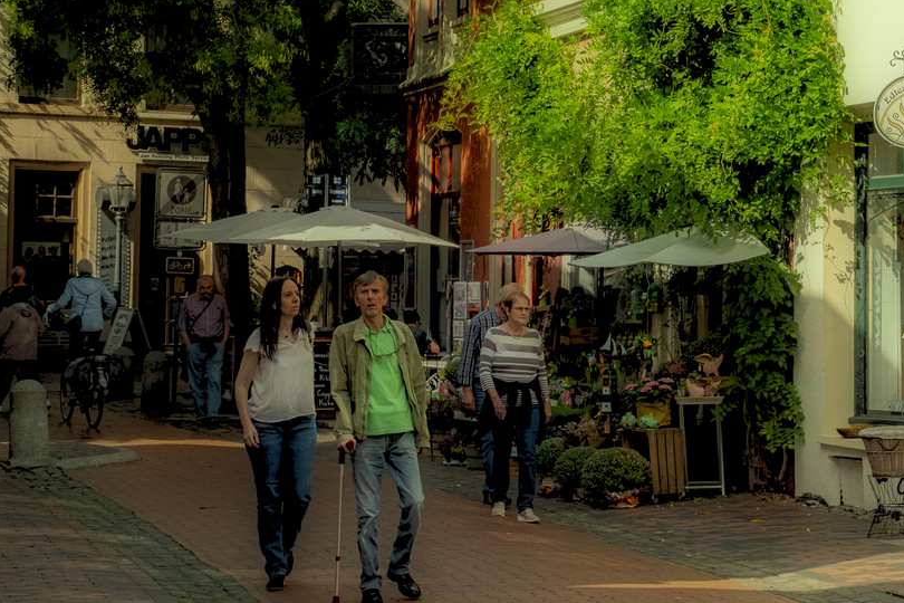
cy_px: 242
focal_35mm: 106
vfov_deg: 12.9
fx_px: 2662
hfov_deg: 18.9
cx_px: 812
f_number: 7.1
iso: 320
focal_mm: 35
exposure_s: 1/340
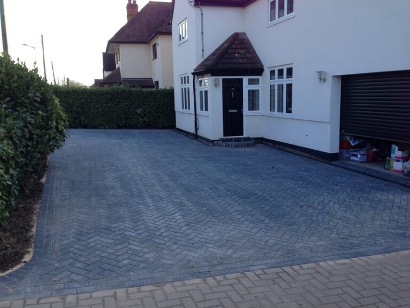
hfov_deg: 55.4
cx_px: 205
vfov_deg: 42.9
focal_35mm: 33
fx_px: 391
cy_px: 154
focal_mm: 4.12
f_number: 2.4
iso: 50
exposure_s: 1/341
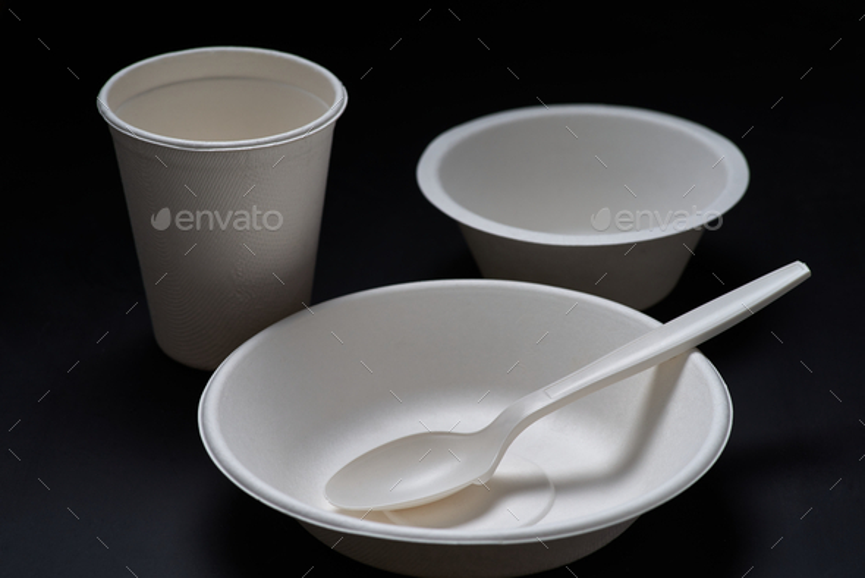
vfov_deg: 13.7
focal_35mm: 100
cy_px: 289
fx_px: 2404
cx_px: 432
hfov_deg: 20.4
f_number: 10
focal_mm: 100
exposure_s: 1/200
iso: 250
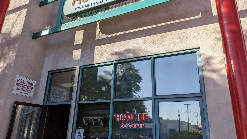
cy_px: 58
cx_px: 122
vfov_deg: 38.8
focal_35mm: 30
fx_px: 196
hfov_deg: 64.3
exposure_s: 1/3906
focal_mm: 4.44
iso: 63
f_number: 1.8
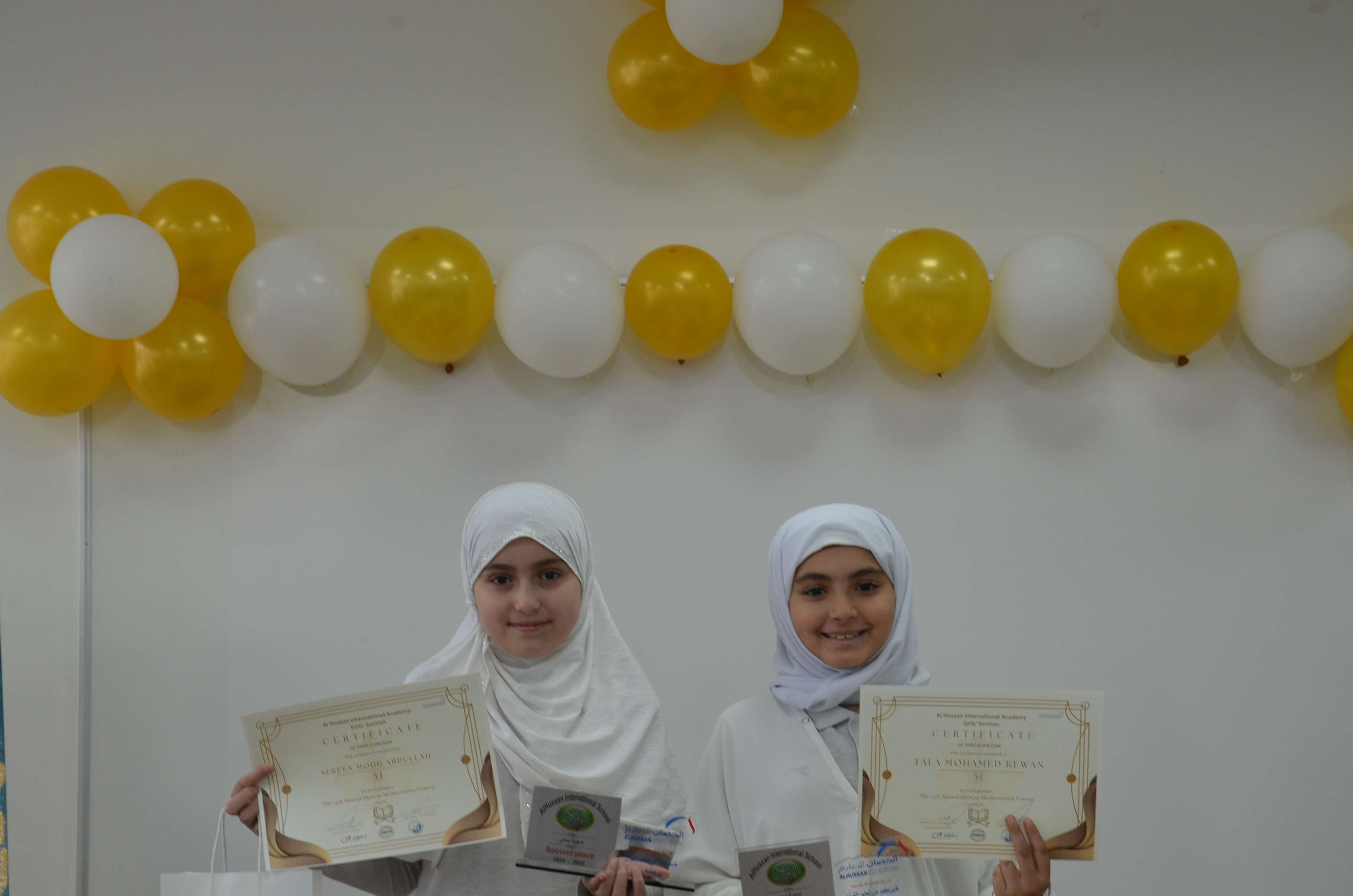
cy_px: 554
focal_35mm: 79
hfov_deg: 25.7
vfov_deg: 17.2
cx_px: 633
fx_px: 2963
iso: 400
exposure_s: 1/90
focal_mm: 40
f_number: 4.5
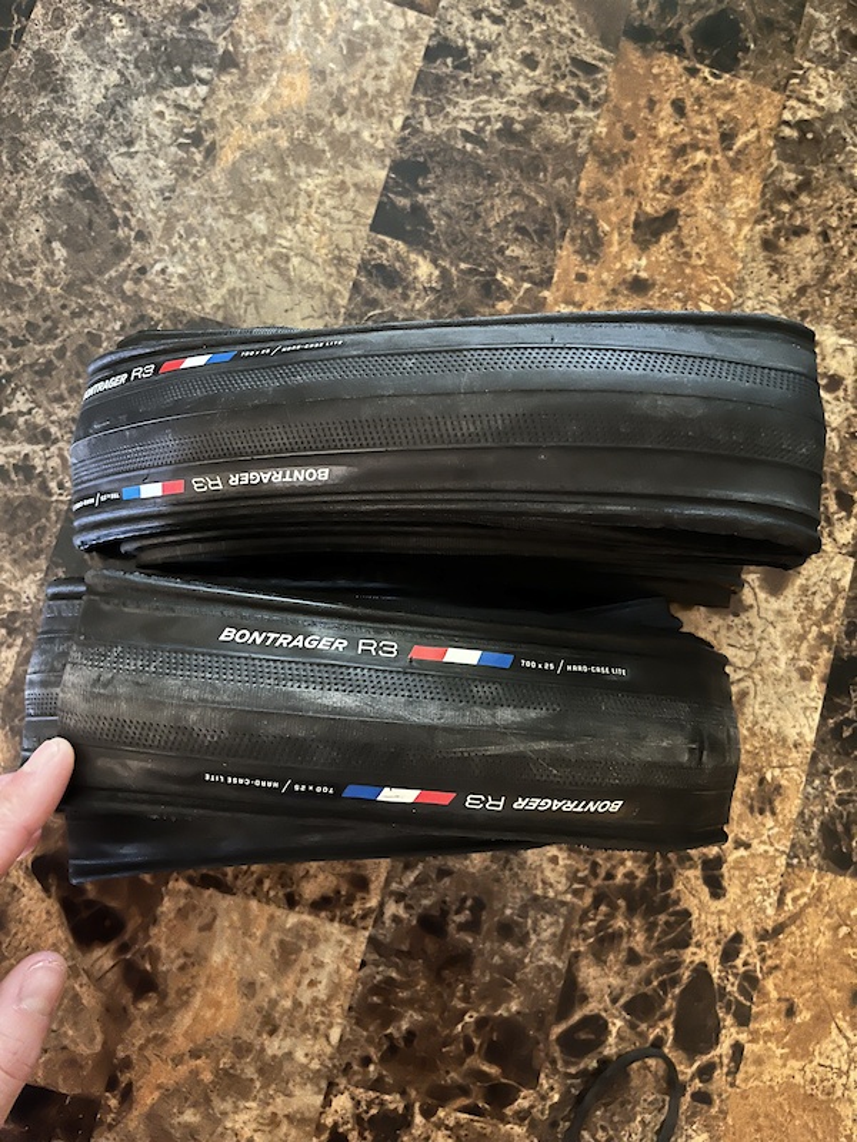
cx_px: 428
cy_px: 571
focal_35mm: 26
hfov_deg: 53.1
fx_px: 858
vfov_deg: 67.3
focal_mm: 5.1
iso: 640
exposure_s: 1/17
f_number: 1.6
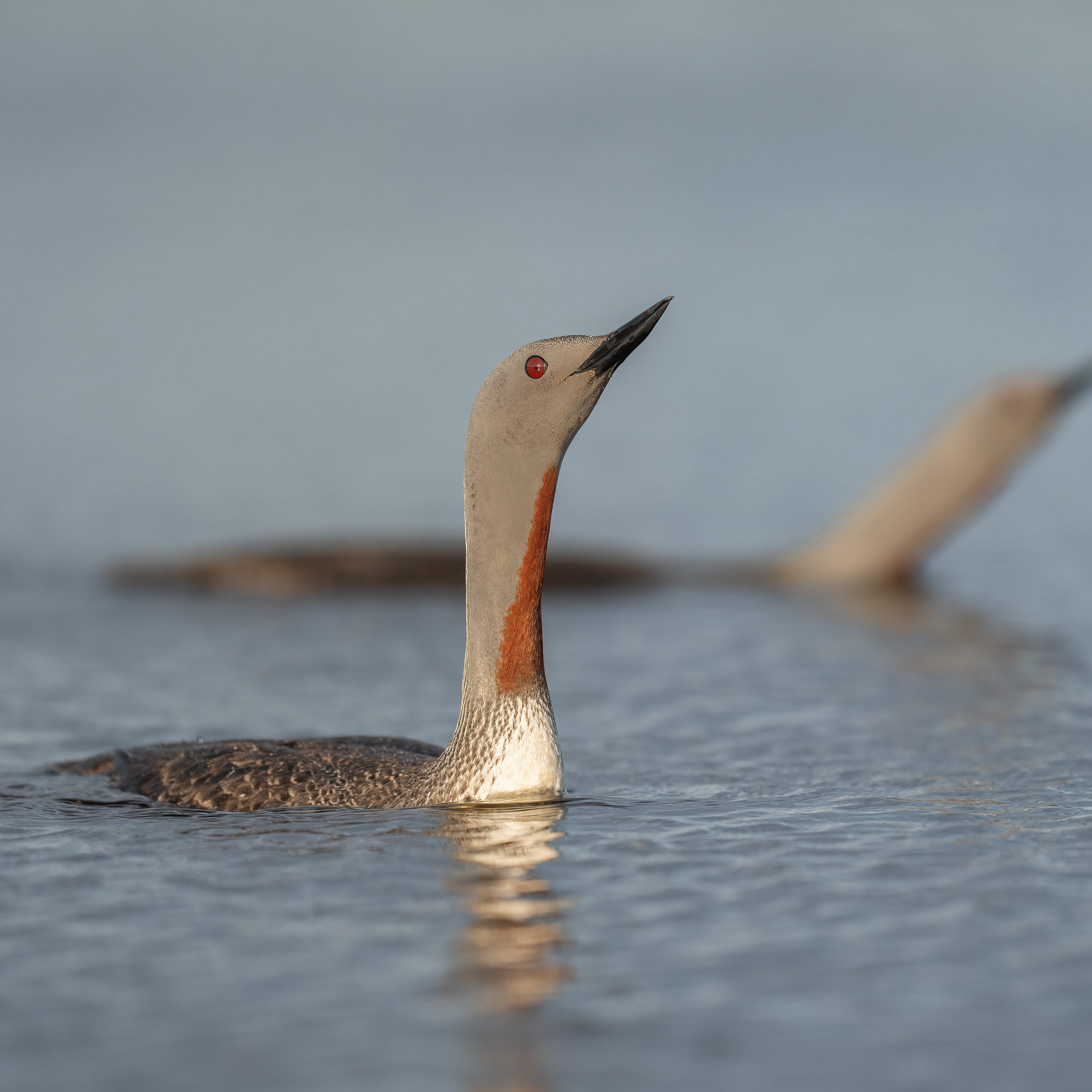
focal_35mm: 766
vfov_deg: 2.3
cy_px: 546
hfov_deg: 2.3
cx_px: 593
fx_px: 27339
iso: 800
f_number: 4
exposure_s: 1/4000
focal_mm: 600
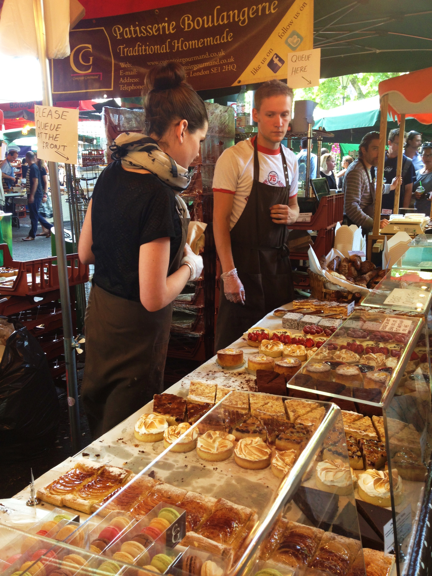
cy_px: 288
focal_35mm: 35
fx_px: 582
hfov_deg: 40.7
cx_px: 216
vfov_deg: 52.6
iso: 50
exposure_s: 1/30
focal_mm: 4.28
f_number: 2.4
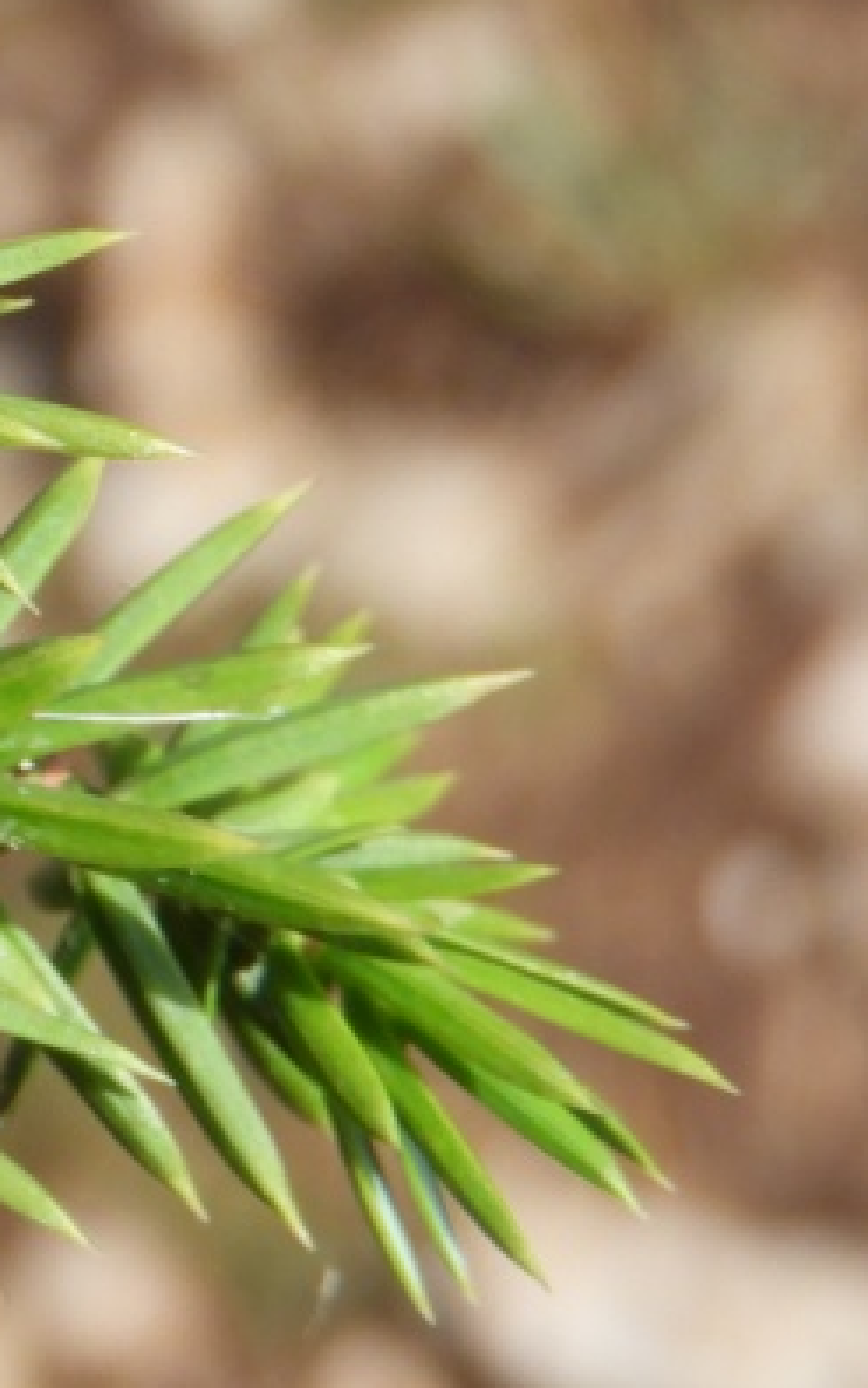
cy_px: 481
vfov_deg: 6.9
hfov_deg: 4.2
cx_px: -1464
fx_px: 11502
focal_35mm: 304
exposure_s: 1/500
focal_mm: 15.2
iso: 100
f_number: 4.5
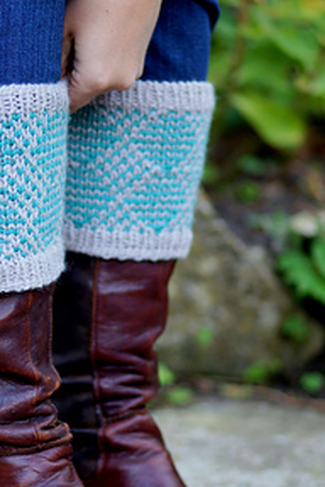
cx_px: 59
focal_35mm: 130
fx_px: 1760
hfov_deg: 10.5
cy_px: 282
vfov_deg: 15.8
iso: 100
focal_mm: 50
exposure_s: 1/160
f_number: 1.8
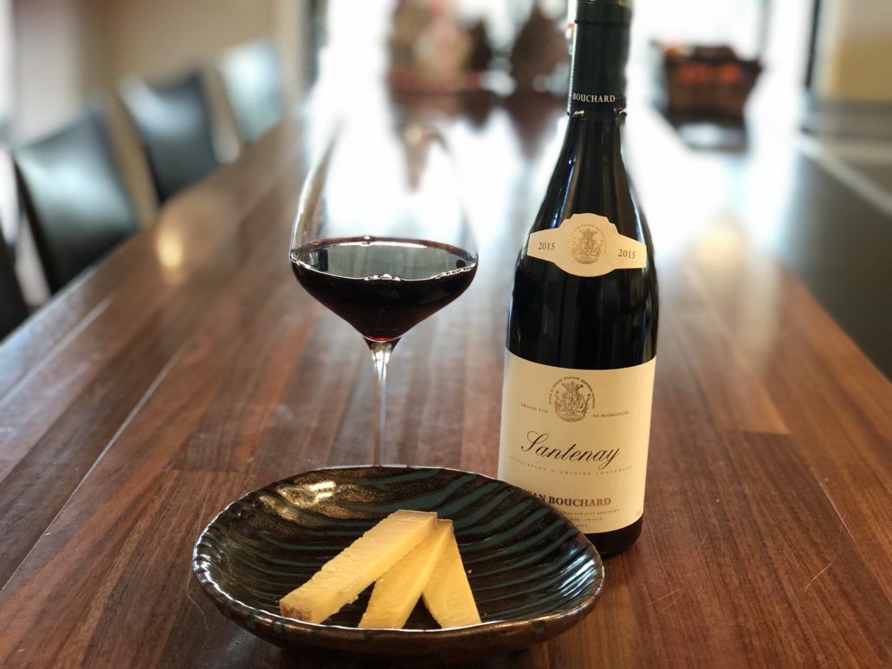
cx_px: 446
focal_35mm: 52
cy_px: 334
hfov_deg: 36.8
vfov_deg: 28.0
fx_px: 1340
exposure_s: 1/40
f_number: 2.4
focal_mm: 6
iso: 400
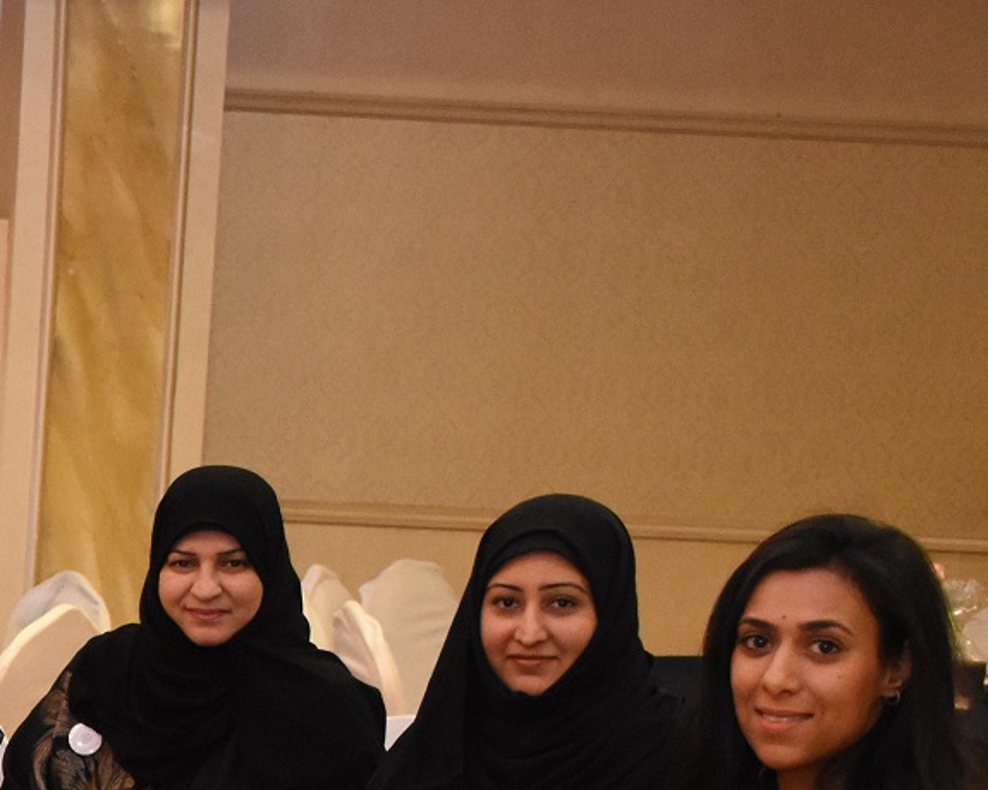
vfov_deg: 15.2
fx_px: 2866
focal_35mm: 98
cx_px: -399
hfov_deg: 17.9
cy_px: 923
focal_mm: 20
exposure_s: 1/100
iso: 3200
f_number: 4.5
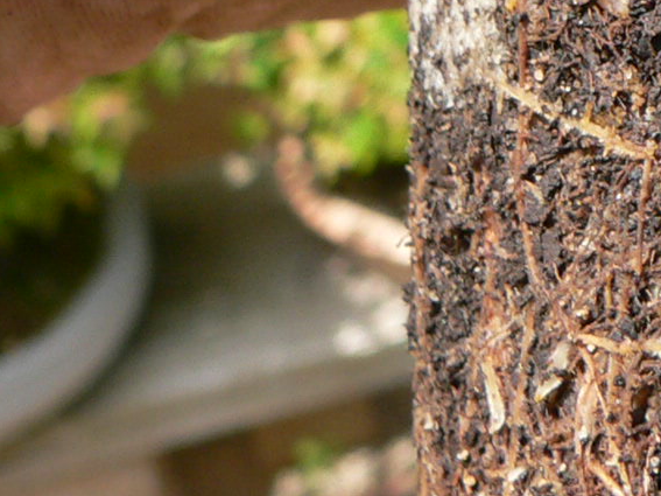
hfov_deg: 13.8
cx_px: 1135
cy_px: -54
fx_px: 2482
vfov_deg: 11.2
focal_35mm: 130
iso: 100
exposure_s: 1/320
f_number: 4
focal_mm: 6
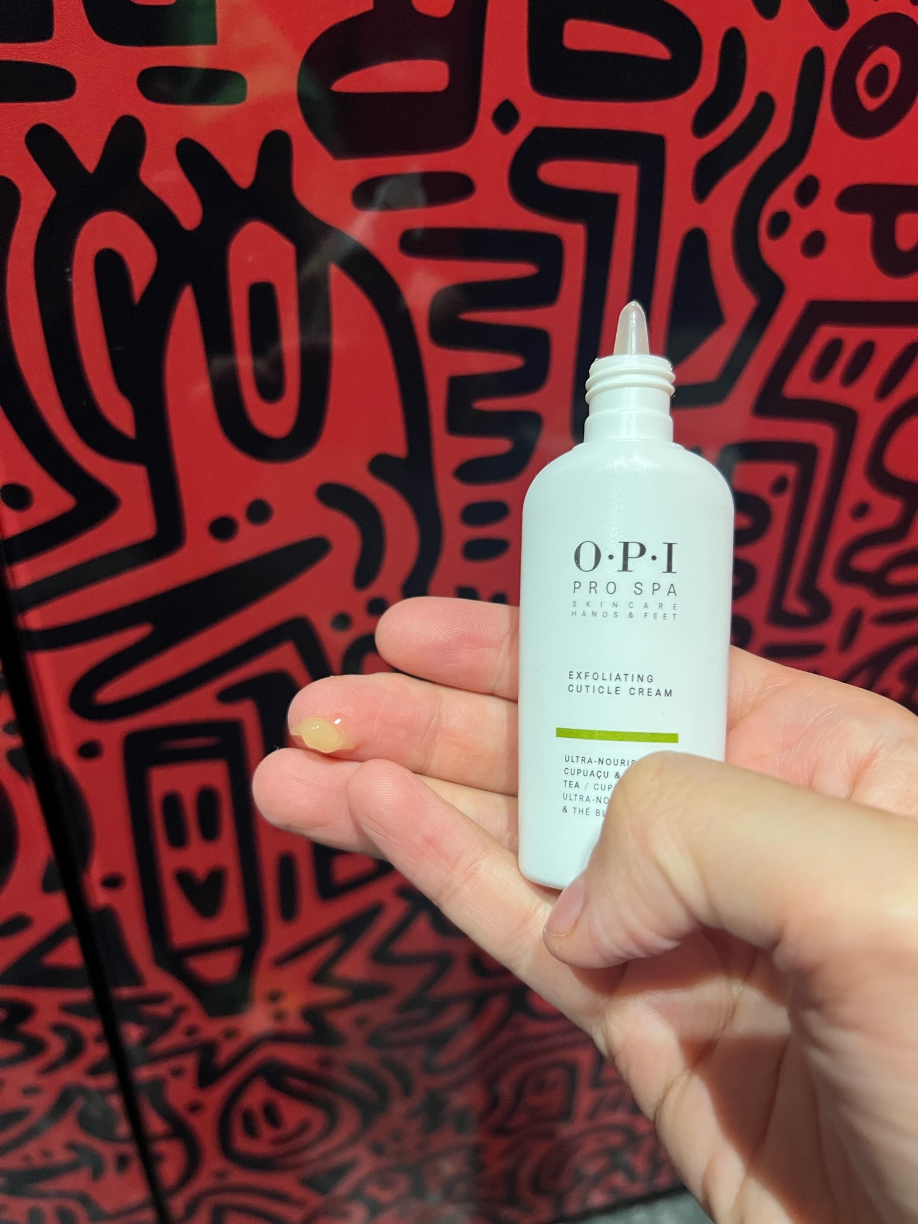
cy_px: 612
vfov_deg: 67.3
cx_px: 459
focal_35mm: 26
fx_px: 920
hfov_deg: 53.0
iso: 400
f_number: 1.5
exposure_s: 1/50
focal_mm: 5.7
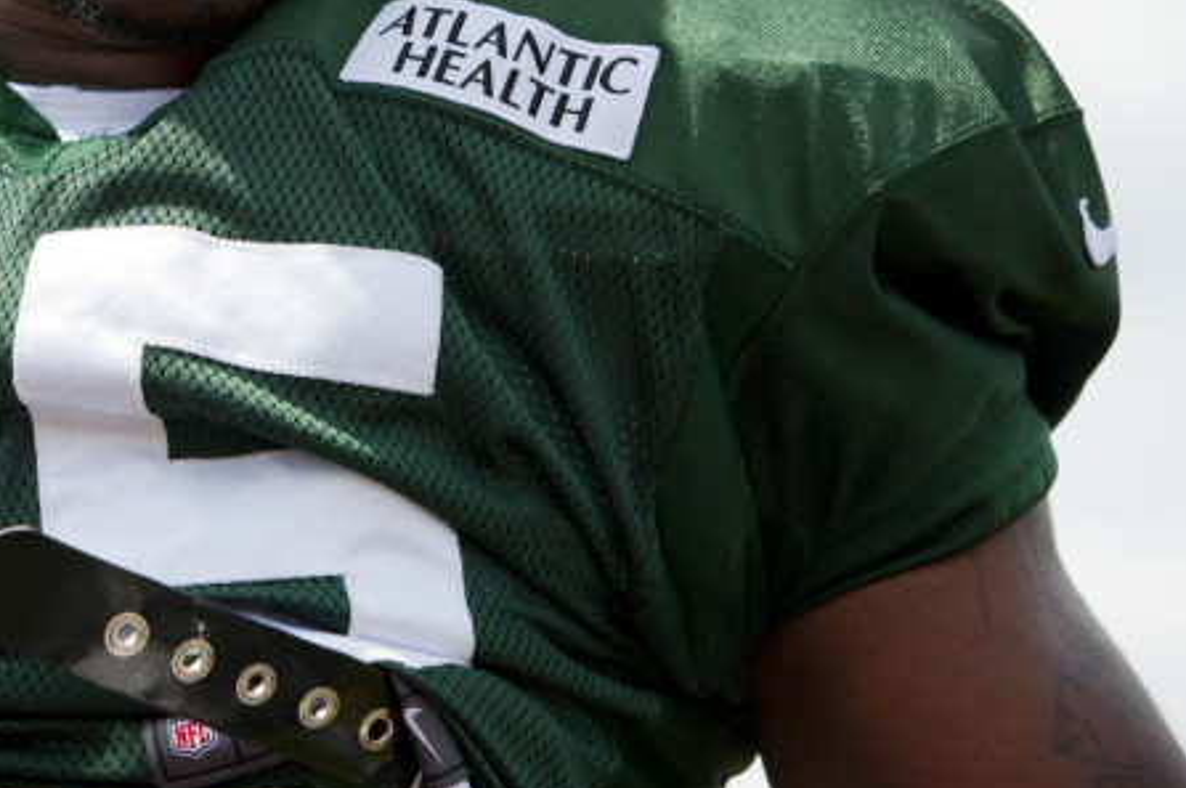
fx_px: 11320
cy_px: -12
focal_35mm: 344
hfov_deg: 6.0
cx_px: 82
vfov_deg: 4.0
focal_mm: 150
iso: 320
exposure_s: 1/2000
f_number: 4
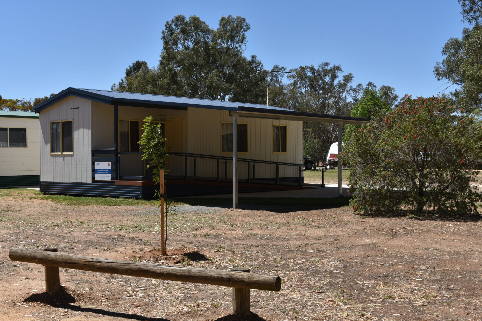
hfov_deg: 43.6
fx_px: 602
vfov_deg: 29.9
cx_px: 241
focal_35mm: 45
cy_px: 160
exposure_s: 1/500
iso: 400
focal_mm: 45
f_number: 11
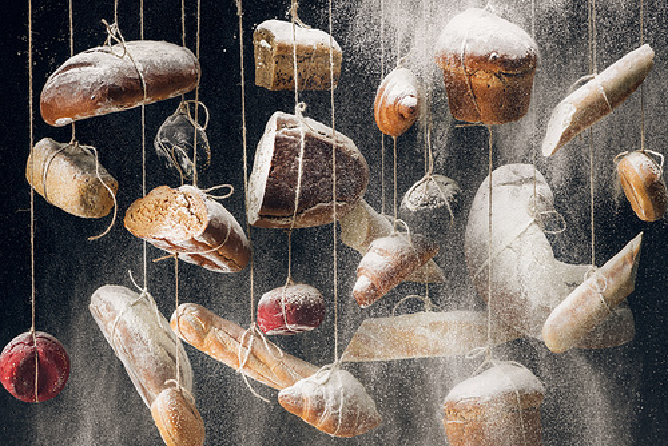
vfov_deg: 13.1
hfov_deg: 19.4
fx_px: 1949
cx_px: 334
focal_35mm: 105
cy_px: 223
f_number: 9
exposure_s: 1/160
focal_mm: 105
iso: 640
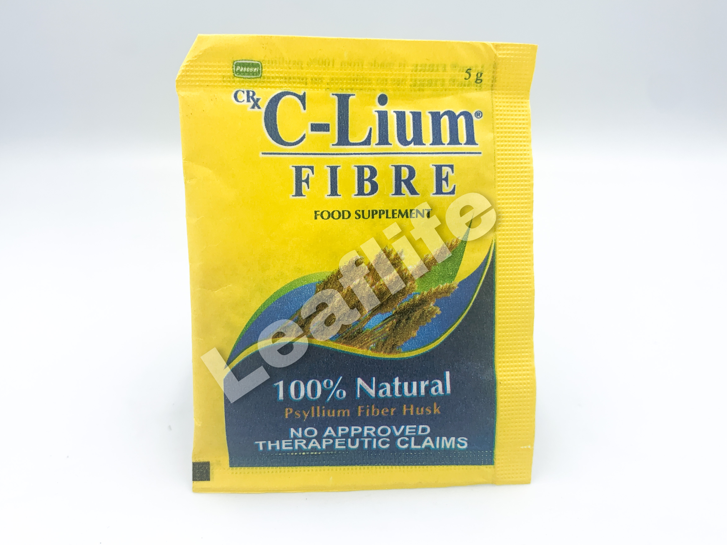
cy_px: 245
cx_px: 345
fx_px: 630
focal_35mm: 30
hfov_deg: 59.9
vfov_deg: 46.7
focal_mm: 4.25
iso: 25
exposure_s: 1/140
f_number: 1.8
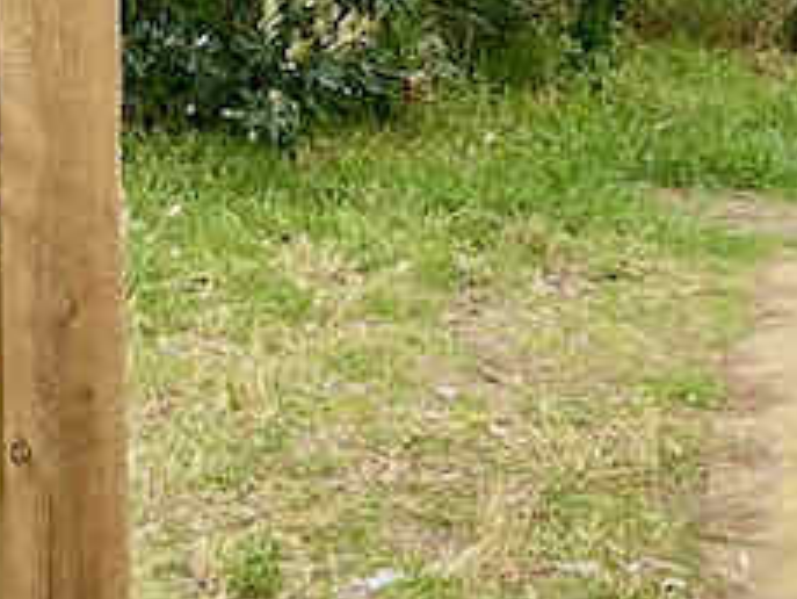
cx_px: 31
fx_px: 3133
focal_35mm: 136
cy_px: -474
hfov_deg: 14.3
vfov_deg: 10.3
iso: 32
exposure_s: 1/637
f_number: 1.8
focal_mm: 4.25
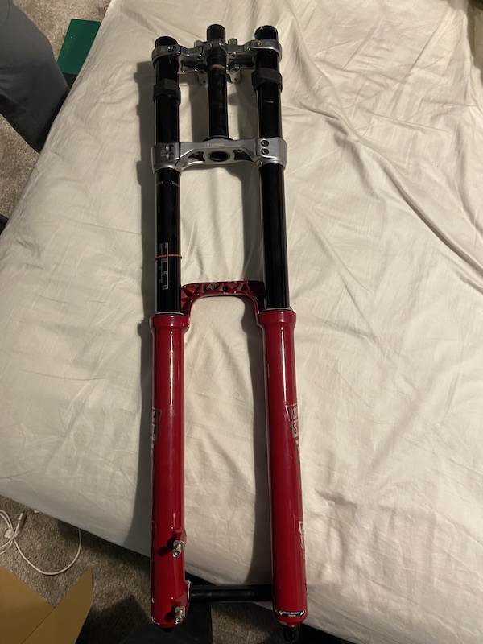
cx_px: 242
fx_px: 484
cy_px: 322
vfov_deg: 67.3
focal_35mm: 26
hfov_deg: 53.1
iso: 250
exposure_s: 1/50
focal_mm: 4.25
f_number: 1.8
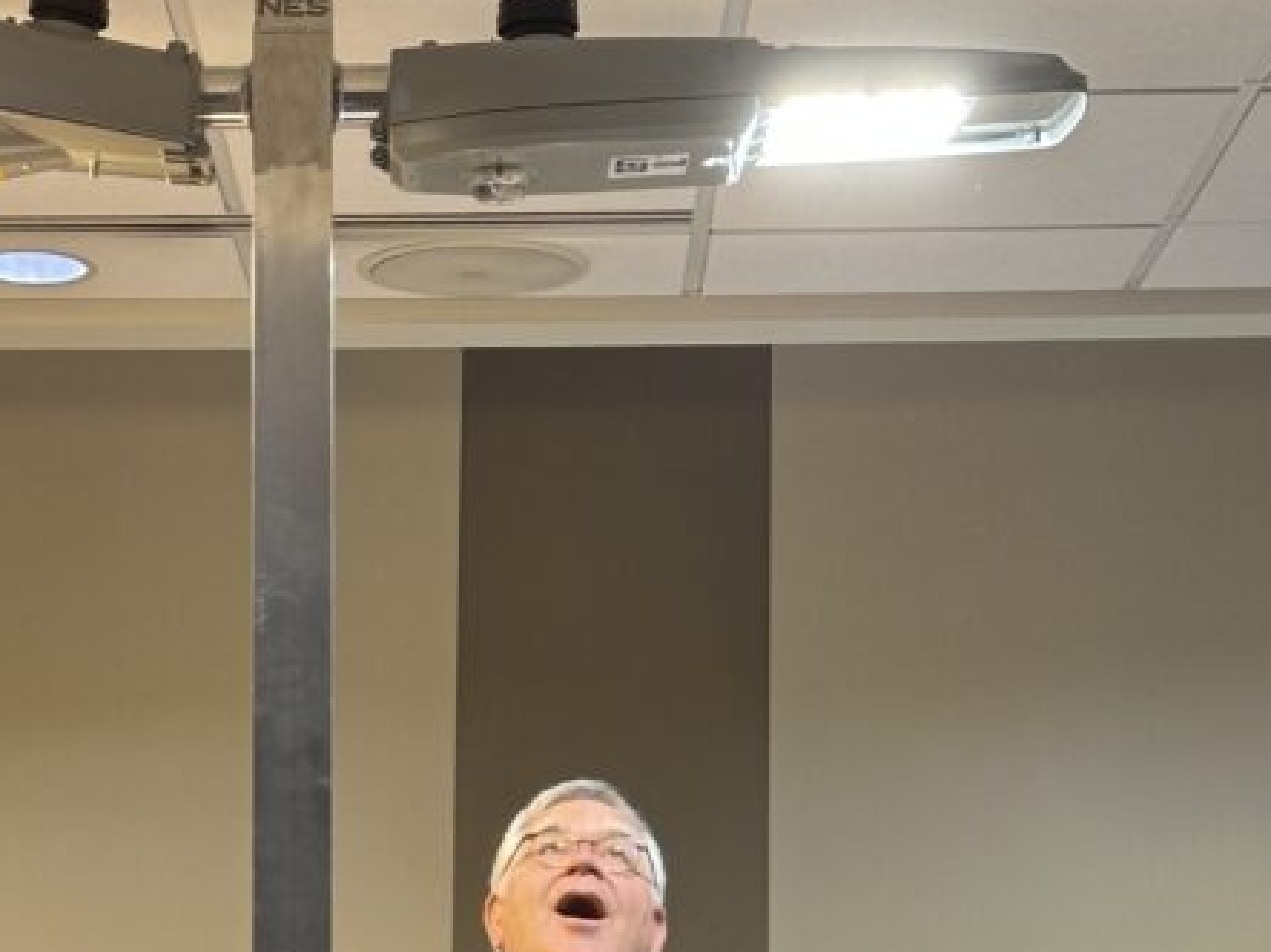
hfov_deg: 17.6
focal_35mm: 111
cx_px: 318
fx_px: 4074
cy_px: 1041
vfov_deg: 13.1
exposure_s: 1/60
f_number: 1.78
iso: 125
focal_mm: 6.86
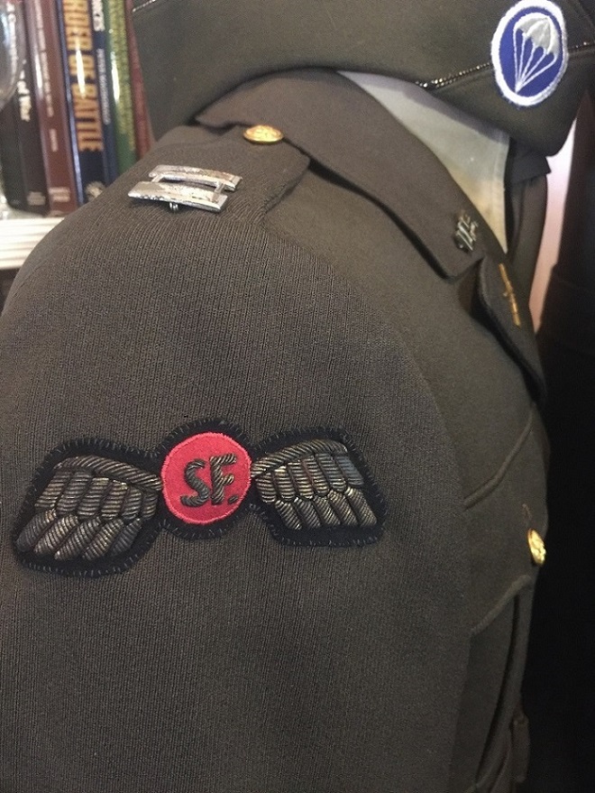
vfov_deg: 61.6
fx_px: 664
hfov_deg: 48.3
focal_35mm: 29
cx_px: 298
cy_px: 396
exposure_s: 1/4
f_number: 2.2
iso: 100
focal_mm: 4.15
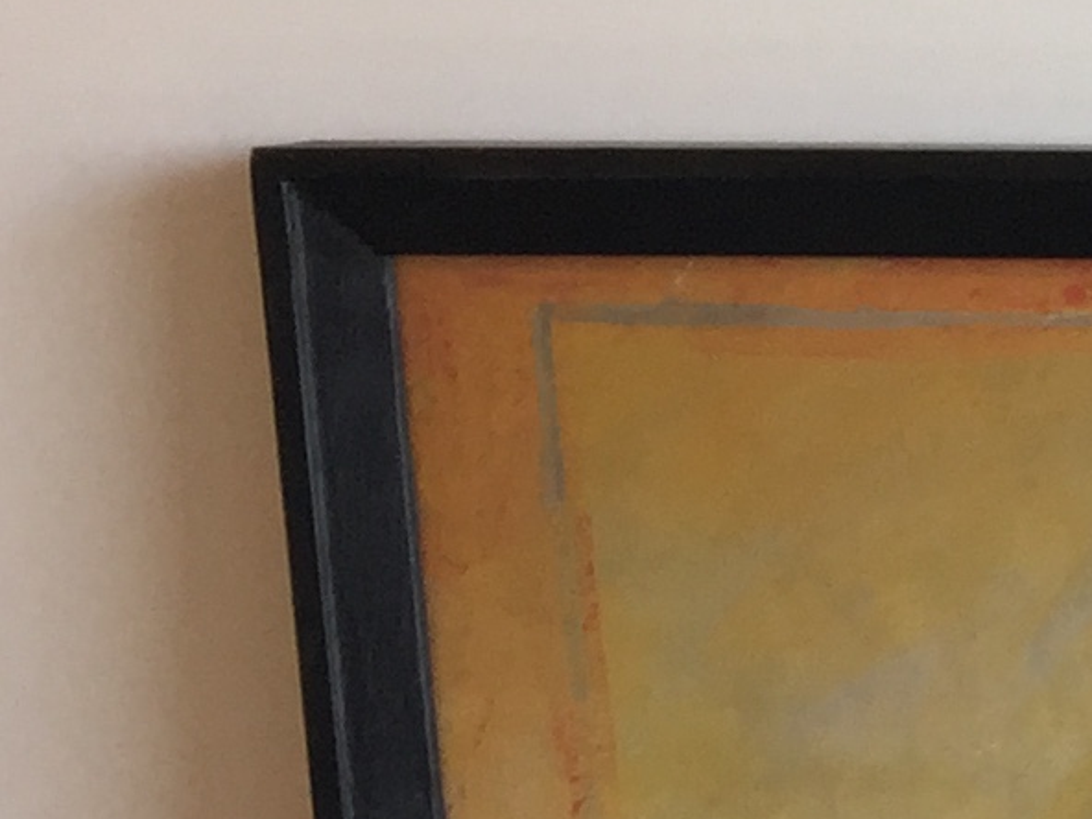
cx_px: 2715
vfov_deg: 9.1
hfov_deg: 10.5
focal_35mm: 160
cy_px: 1031
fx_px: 5047
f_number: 2.2
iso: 32
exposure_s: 1/50
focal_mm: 4.15
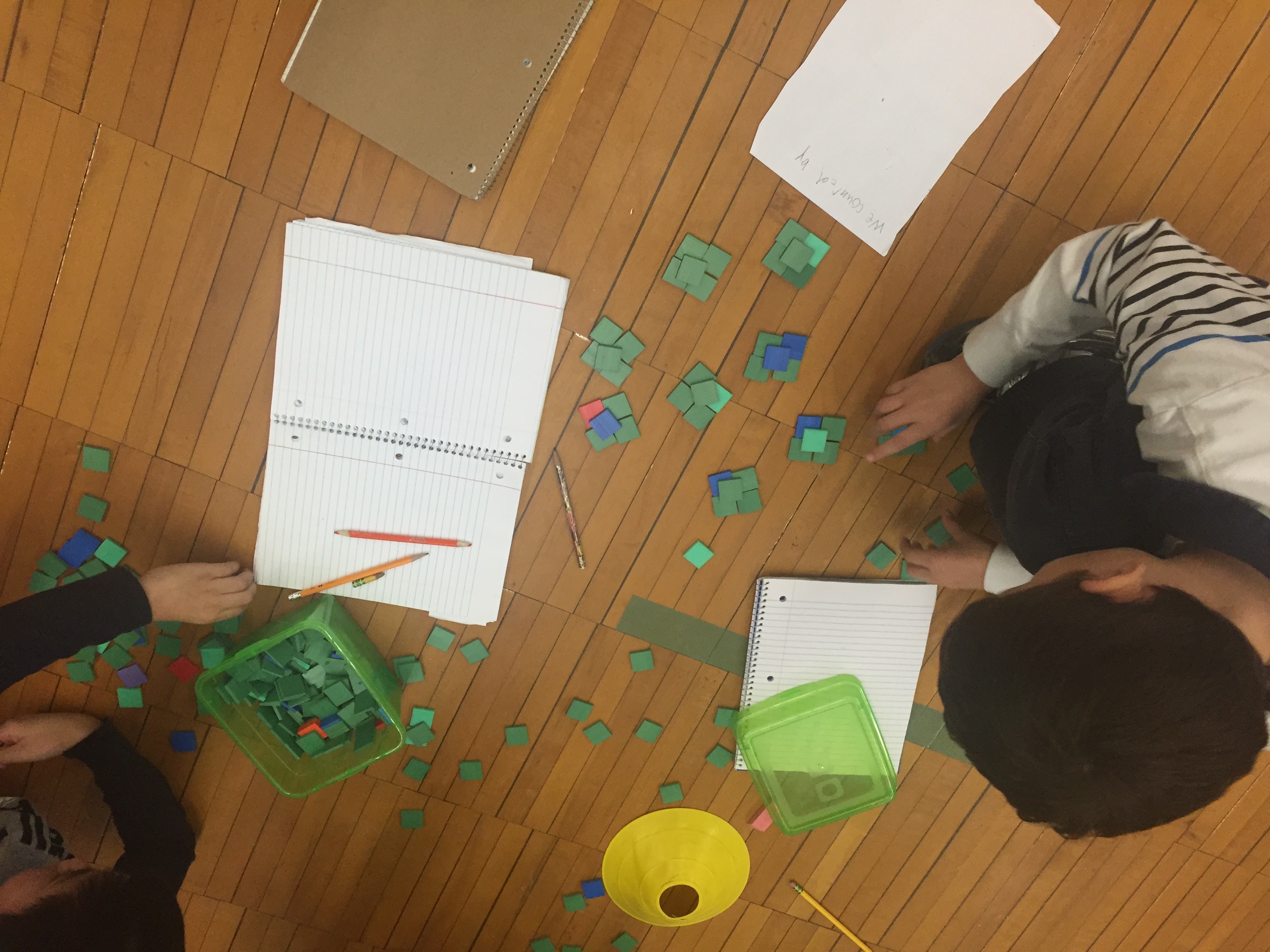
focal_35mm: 29
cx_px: 635
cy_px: 476
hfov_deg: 61.7
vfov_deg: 48.2
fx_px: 1064
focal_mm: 4.15
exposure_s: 1/30
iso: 50
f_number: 2.2
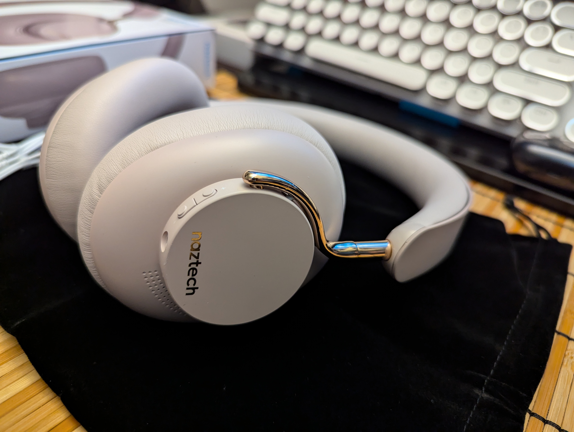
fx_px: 399
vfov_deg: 56.9
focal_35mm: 24
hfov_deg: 71.5
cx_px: 287
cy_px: 216
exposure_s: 1/23.8
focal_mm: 6.81
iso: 983
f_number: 1.85
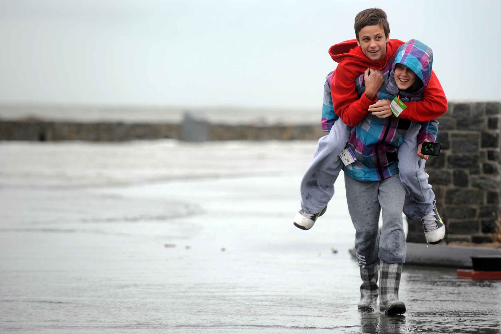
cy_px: 167
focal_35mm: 140
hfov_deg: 14.7
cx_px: 250
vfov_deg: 9.8
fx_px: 1948
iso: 400
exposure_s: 1/500
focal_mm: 140
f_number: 5.6
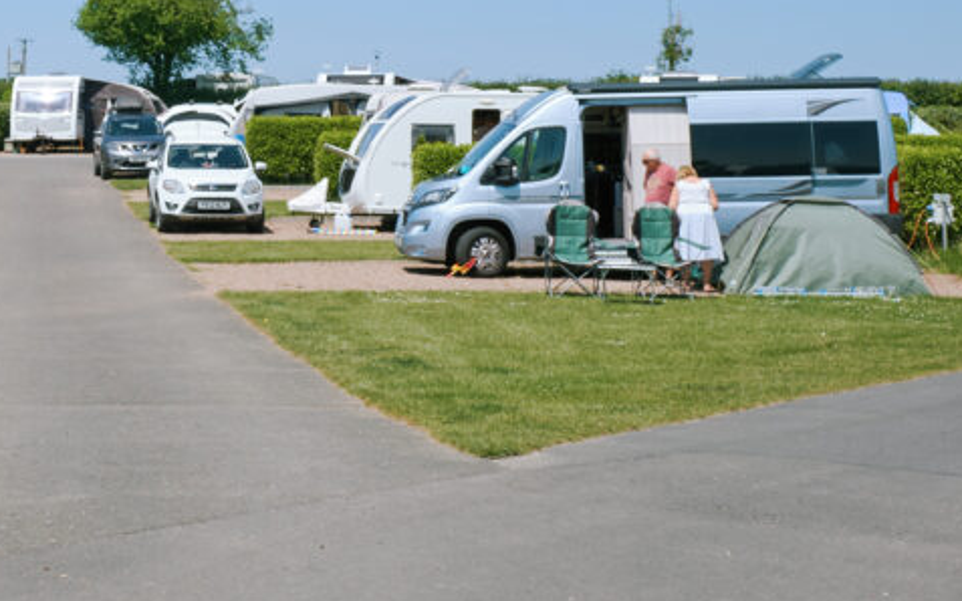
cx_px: -12
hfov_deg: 24.1
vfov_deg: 15.8
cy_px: 93
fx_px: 2150
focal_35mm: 82
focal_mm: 21.3
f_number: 5.6
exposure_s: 1/1000
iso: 160
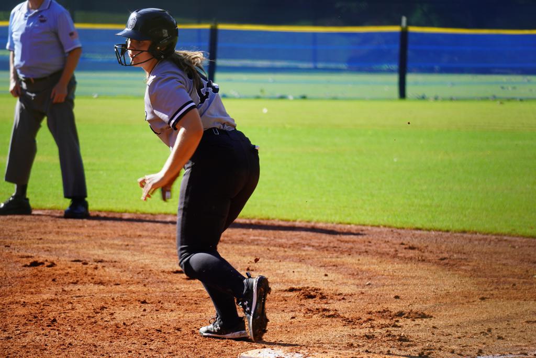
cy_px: 179
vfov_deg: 5.2
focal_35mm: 266
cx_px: 268
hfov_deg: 7.8
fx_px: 3953
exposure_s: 1/320
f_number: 5.6
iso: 200
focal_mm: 177
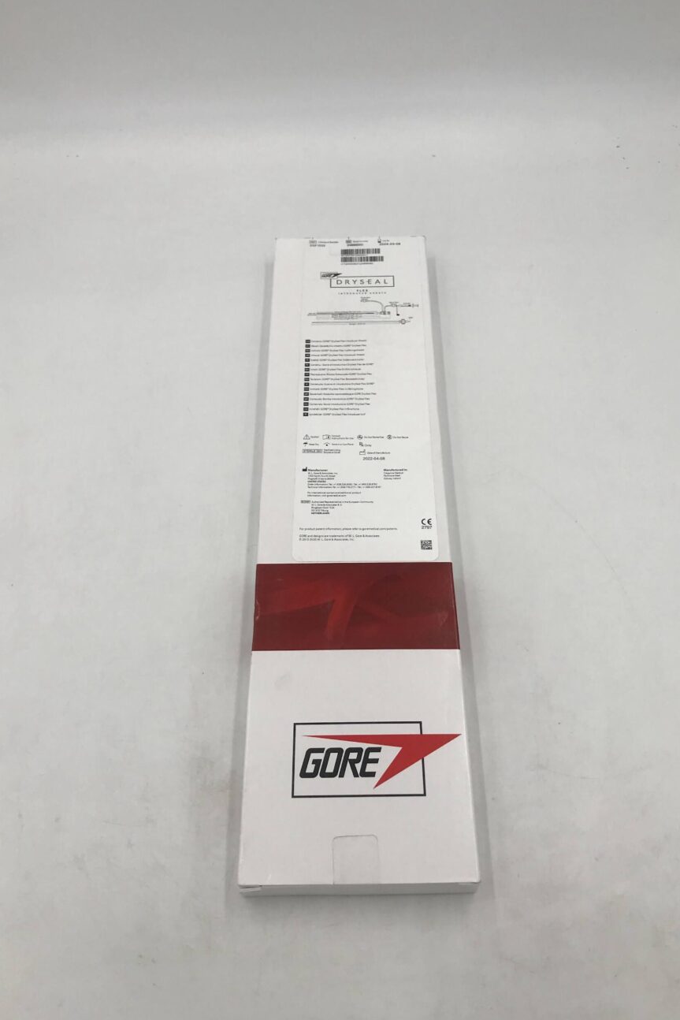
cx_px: 344
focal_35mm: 30
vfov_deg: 61.9
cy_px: 499
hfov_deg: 43.6
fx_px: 850
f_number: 1.8
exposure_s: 1/348
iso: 20
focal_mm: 3.99
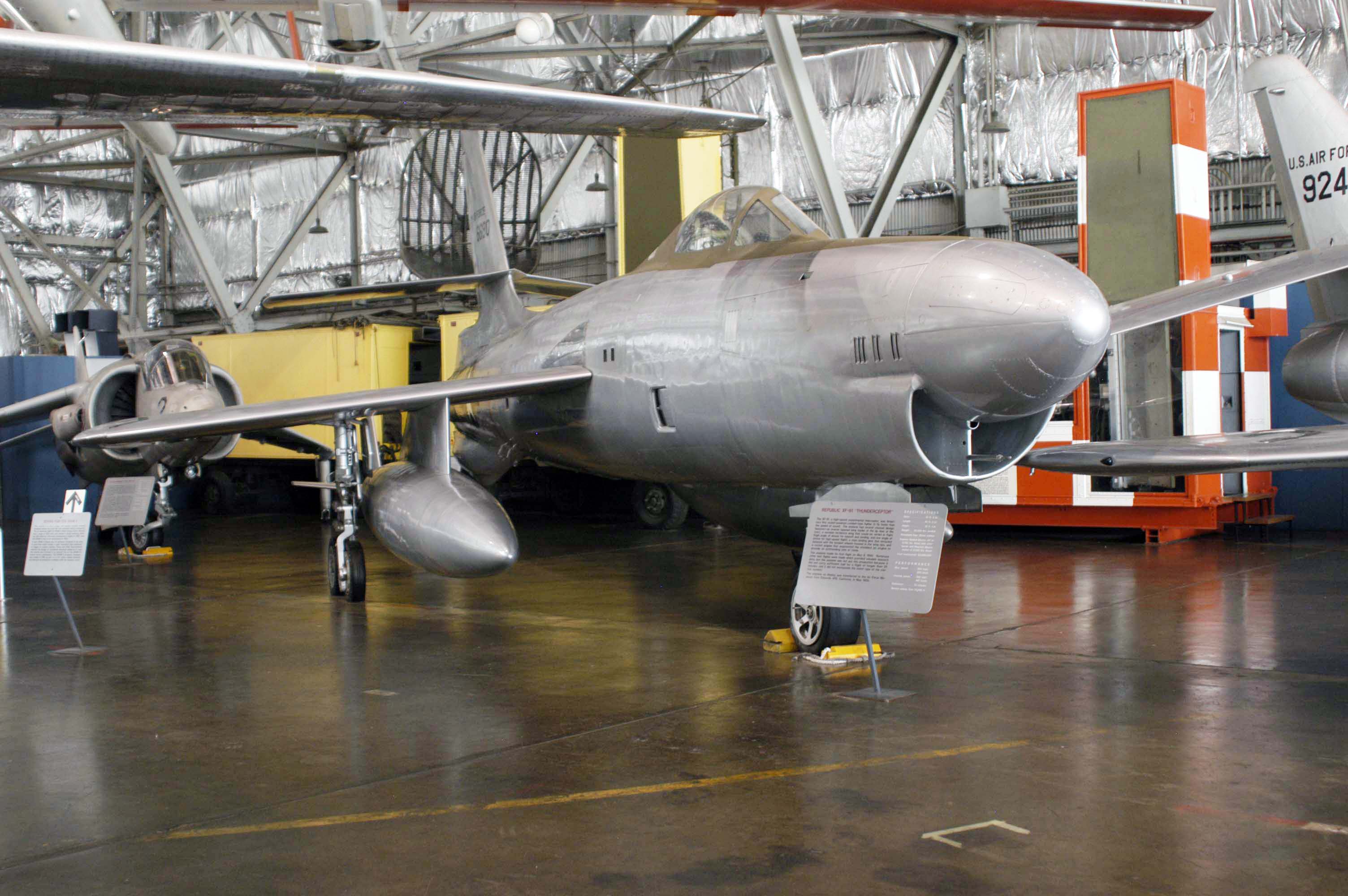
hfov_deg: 46.4
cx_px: 674
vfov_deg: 31.8
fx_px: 1571
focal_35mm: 42
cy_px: 448
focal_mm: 28
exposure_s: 1/40
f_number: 3.5
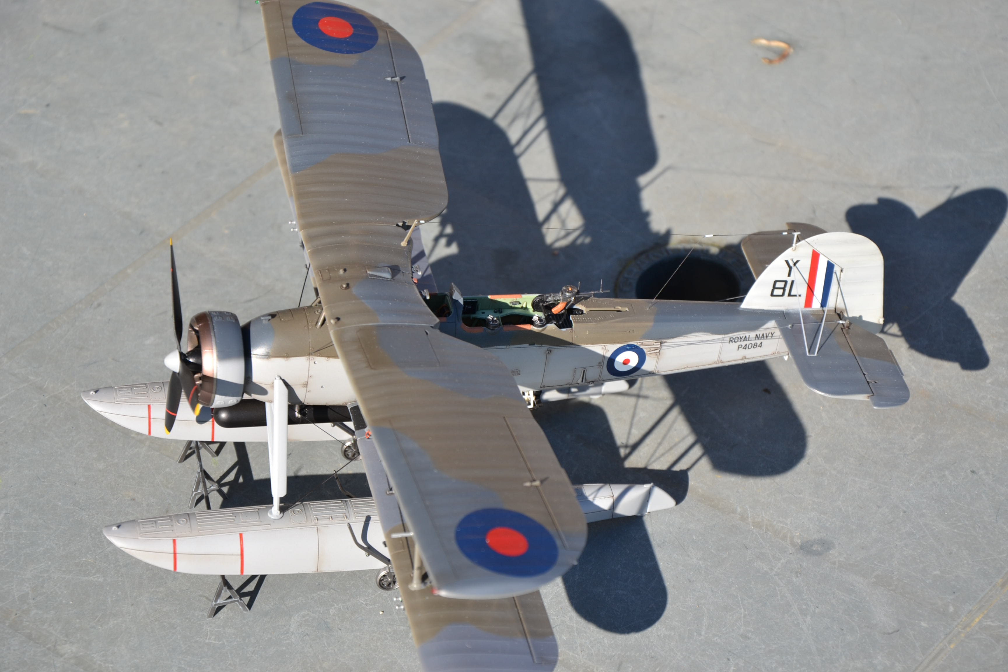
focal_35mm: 120
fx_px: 3360
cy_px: 336
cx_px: 504
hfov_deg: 17.1
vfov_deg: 11.4
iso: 100
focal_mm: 80
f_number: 7.1
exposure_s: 1/200
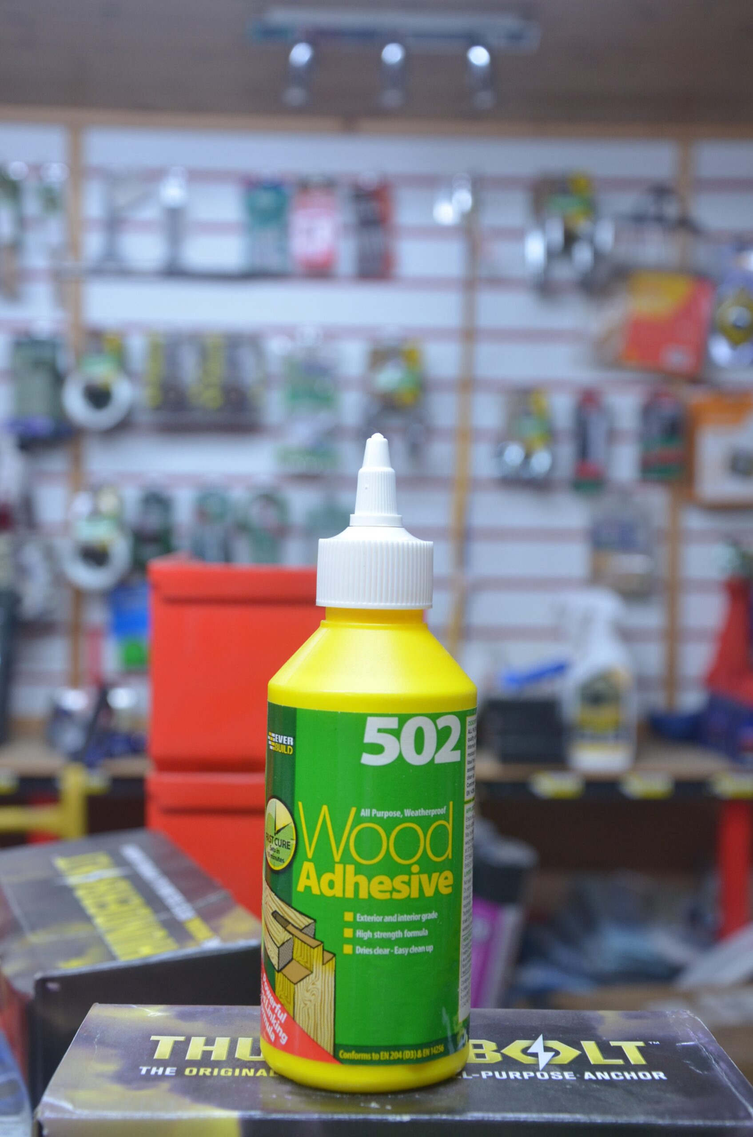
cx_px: 376
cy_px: 568
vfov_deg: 39.0
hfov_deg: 26.4
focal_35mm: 51
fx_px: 1608
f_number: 5
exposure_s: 1/25
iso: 320
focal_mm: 34
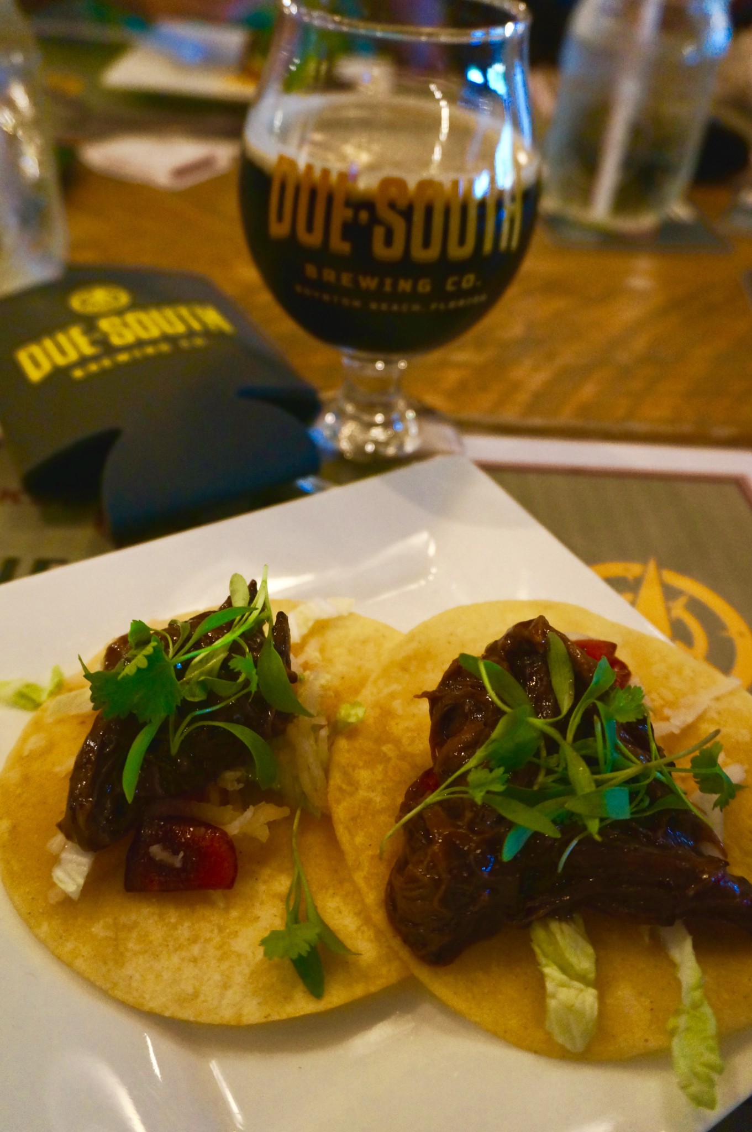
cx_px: 376
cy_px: 566
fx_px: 895
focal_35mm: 28
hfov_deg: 45.6
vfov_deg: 64.6
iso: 1600
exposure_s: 1/60
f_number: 4
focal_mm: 19
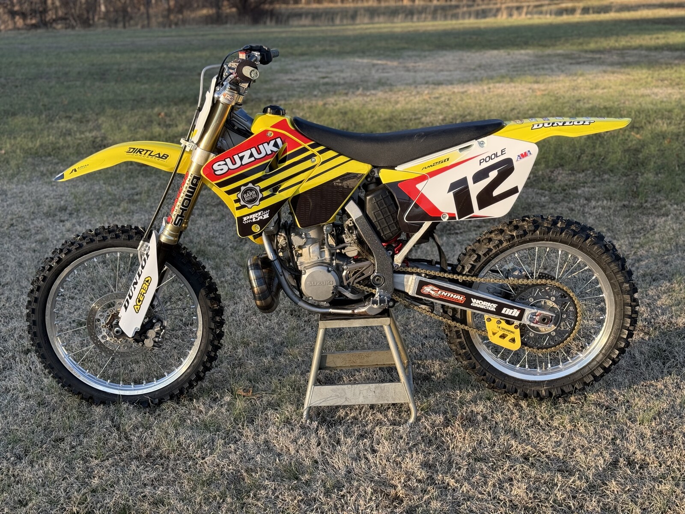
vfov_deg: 30.3
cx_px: 342
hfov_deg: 39.7
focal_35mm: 48
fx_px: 950
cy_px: 257
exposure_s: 1/917
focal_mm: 6.76
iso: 64
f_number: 1.78
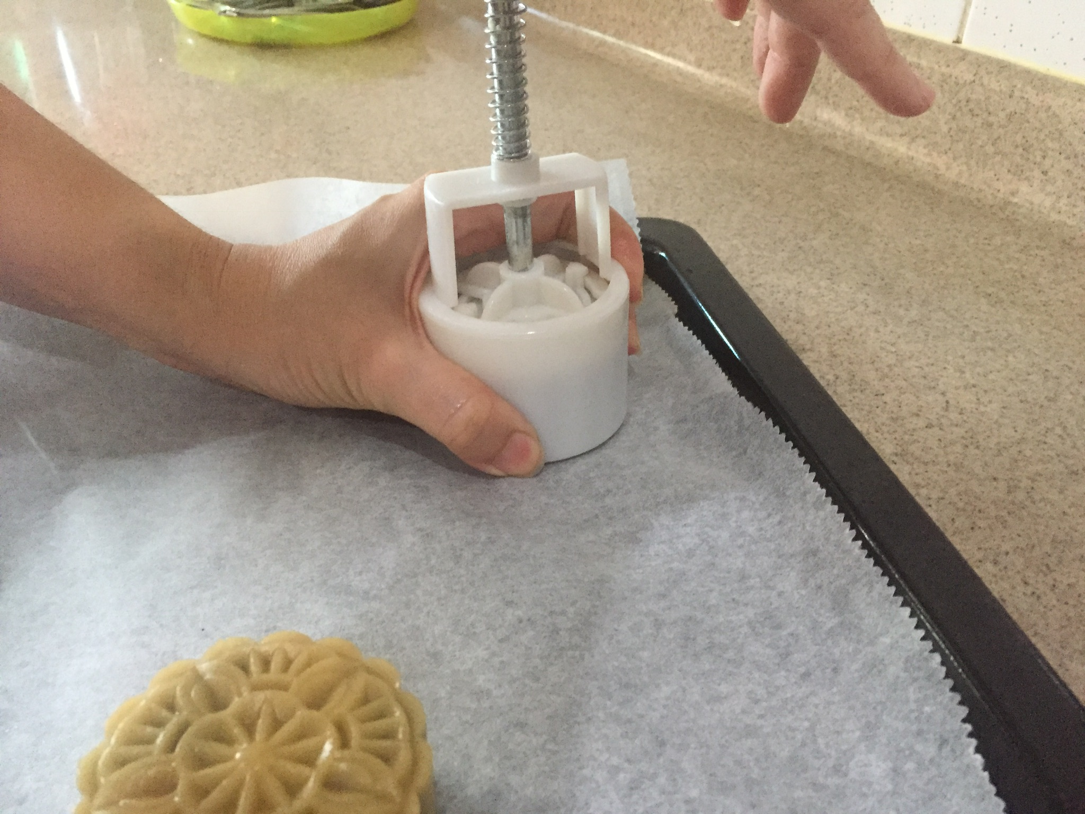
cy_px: 407
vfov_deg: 48.2
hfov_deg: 61.7
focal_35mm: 29
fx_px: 909
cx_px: 542
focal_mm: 4.15
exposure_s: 1/25
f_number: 2.2
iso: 250
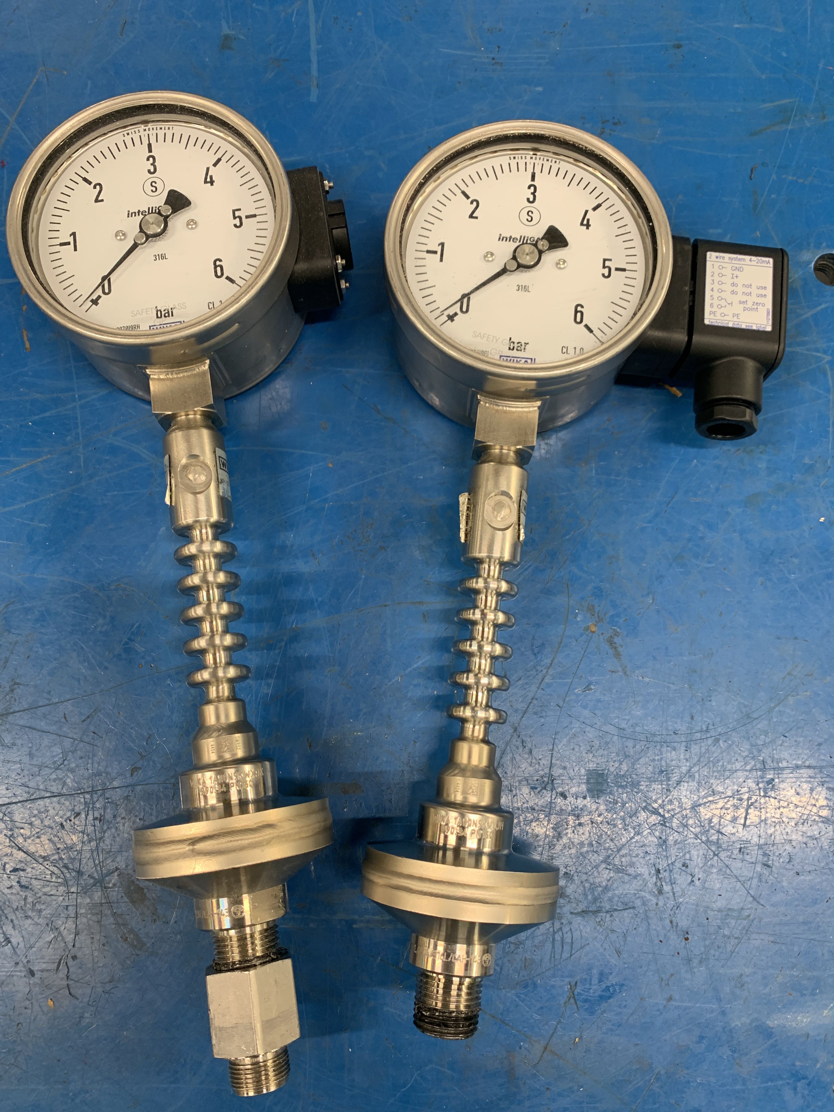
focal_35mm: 26
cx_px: 417
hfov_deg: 53.1
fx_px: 835
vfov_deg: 67.3
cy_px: 556
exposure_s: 1/65
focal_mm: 4.25
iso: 100
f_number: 1.8
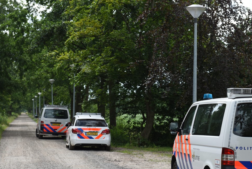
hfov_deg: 17.6
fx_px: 812
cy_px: 136
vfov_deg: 11.8
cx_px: 177
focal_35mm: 116
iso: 500
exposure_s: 1/1600
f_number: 5.6
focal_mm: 70
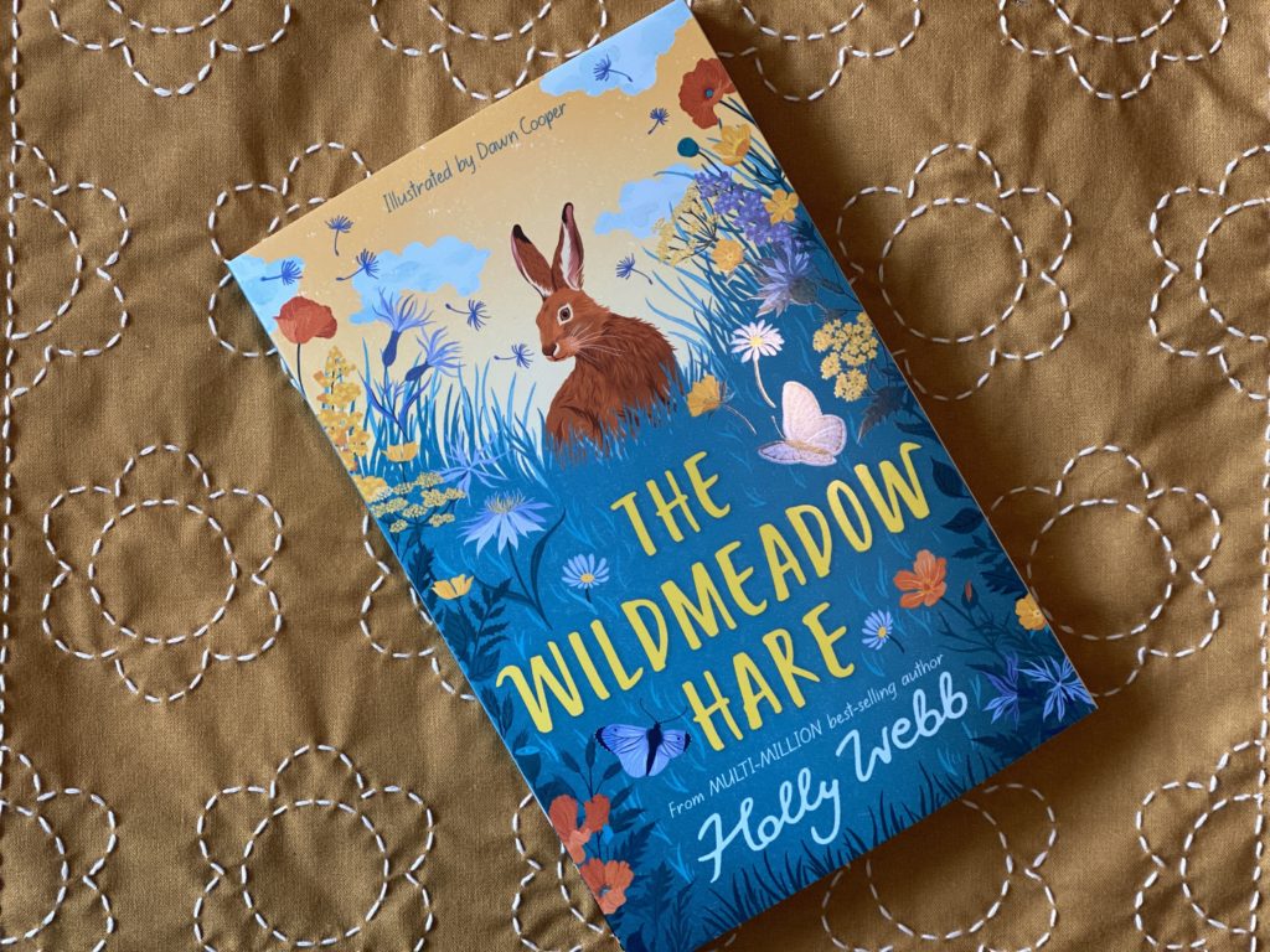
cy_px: 476
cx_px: 635
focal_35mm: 52
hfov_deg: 36.8
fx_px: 1908
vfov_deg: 28.0
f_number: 2
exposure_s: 1/122
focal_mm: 6
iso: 100
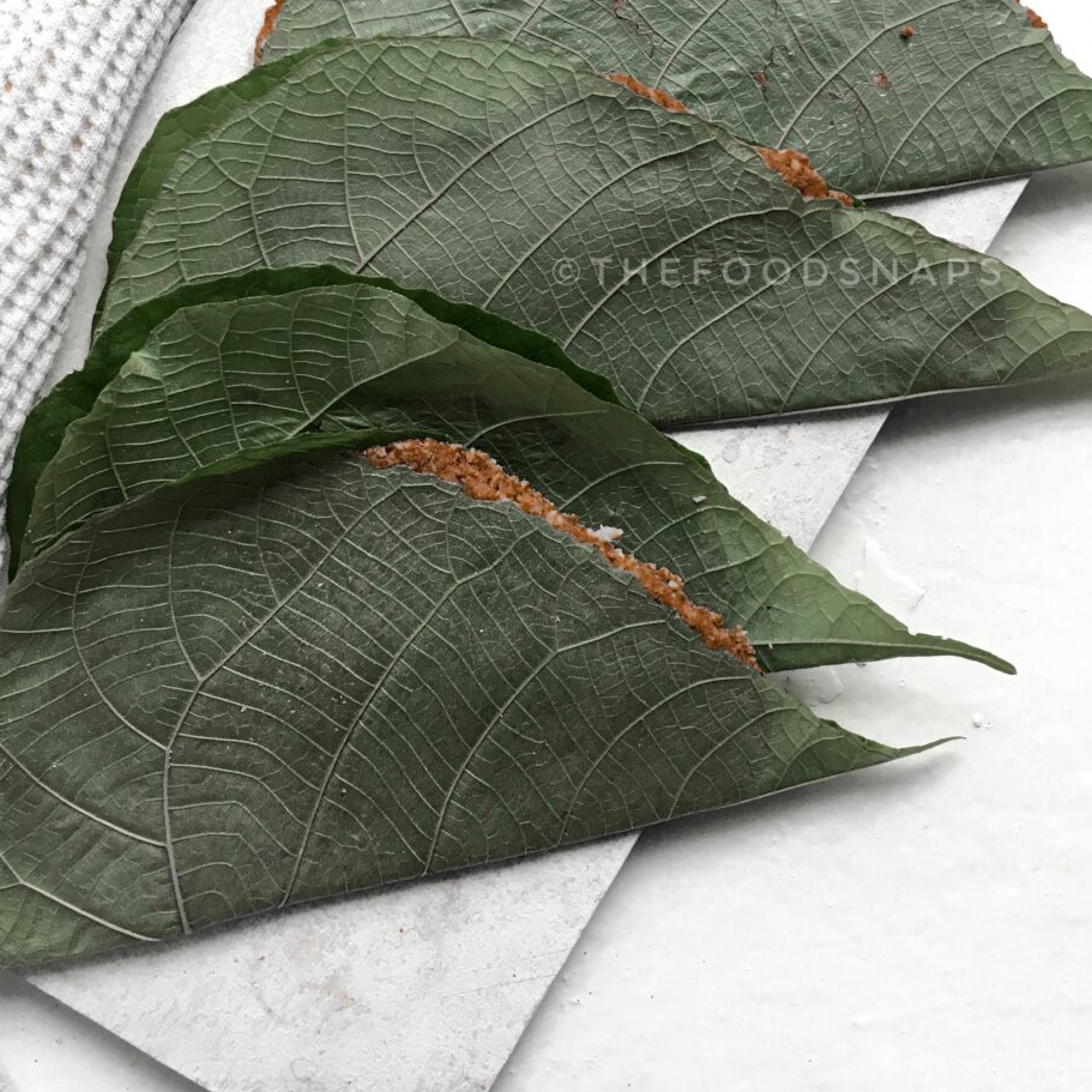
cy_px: 271
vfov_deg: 36.7
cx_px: 550
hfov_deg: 37.6
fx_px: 1606
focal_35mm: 45
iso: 32
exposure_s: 1/35
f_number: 2.2
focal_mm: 4.15
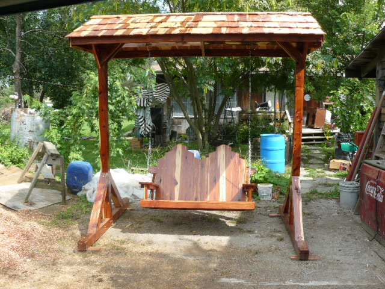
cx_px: 192
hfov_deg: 51.4
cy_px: 144
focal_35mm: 36
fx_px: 400
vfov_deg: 39.7
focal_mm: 6
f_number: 4
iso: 100
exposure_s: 1/200
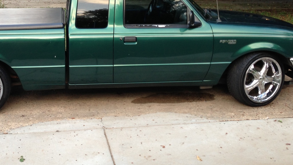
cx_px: 105
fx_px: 435
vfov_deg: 21.3
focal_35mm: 56
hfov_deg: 36.9
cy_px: 46
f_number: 2.4
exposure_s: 1/30
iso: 50
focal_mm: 4.13
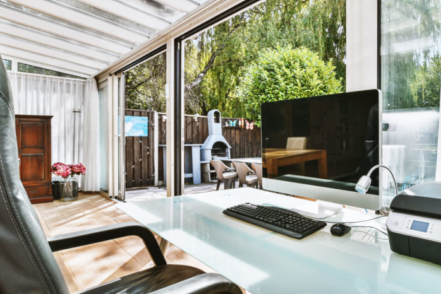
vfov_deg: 57.3
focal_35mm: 22
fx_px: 270
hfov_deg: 76.9
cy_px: 141
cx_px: 281
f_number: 14
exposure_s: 1/25
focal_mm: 10
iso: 100
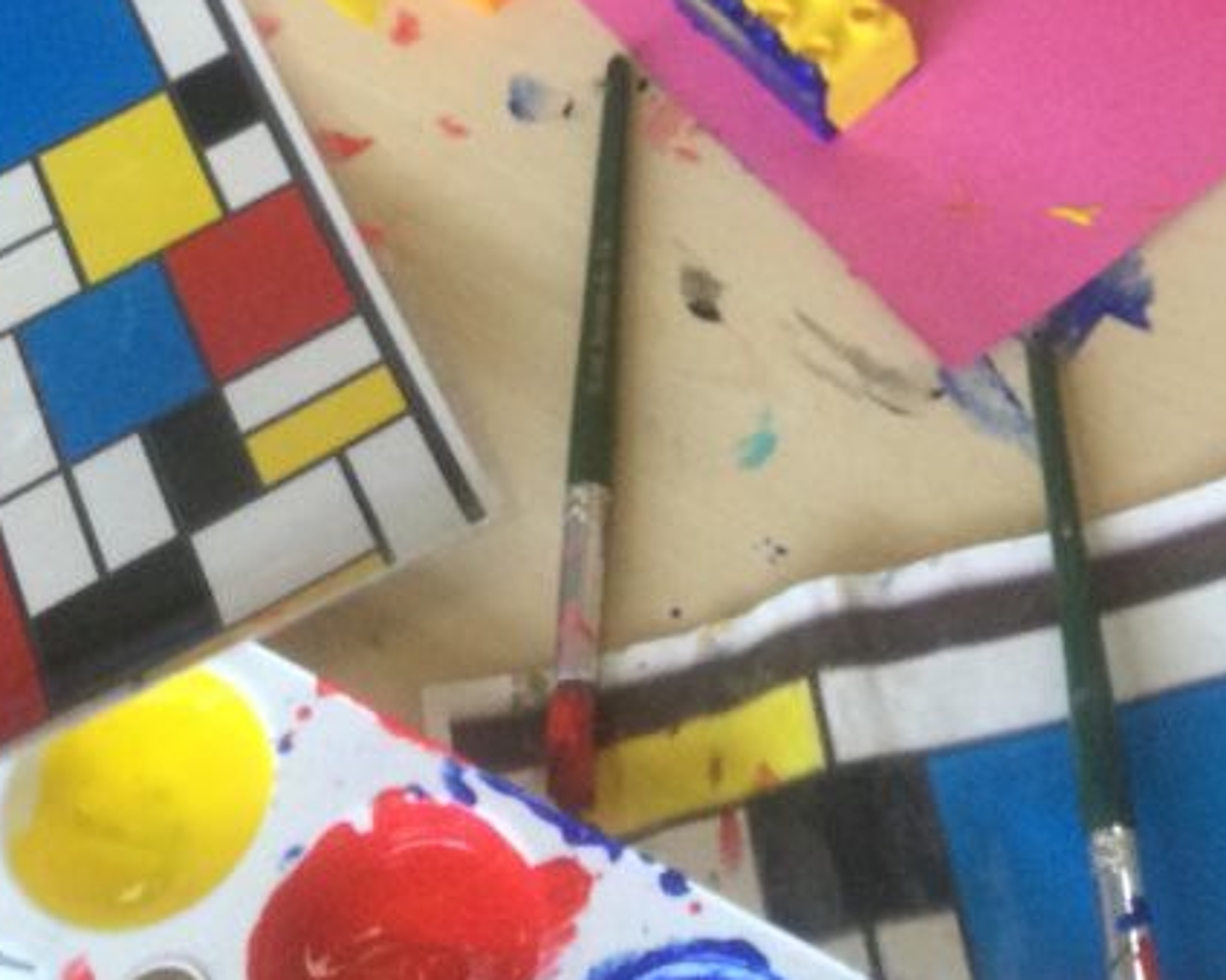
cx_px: 675
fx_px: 3265
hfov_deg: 21.3
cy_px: -613
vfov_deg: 15.4
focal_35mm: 90
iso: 50
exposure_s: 1/33
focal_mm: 3.3
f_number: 2.4
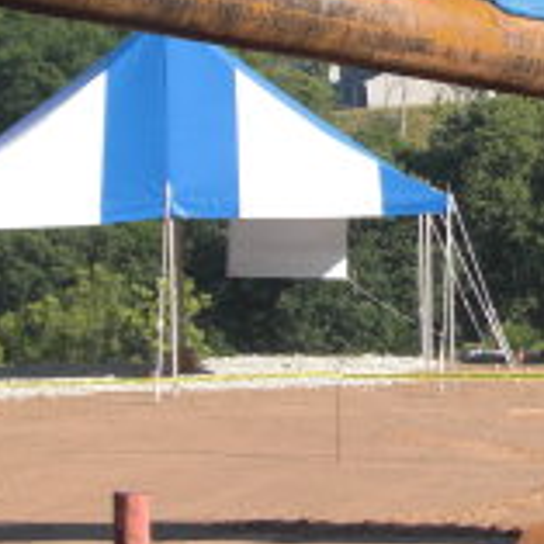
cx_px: 863
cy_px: 170
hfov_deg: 9.1
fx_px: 3325
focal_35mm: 187
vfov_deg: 9.3
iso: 50
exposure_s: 1/400
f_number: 3.4
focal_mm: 9.1
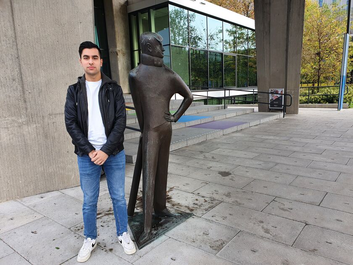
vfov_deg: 53.1
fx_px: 265
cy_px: 132
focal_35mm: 26
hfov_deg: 67.3
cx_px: 176
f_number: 2.4
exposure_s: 1/204
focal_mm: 4.32
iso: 50
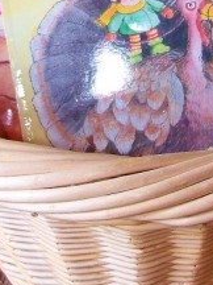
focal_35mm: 122
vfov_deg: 15.4
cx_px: 154
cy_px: -79
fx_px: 1001
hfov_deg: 12.1
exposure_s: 1/15
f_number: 2.8
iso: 200
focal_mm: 5.85
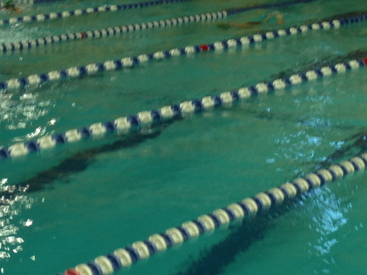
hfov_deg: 18.5
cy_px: 9
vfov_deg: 13.8
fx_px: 1124
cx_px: 141
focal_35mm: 106
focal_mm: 4.12
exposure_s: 1/40
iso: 50
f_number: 2.4
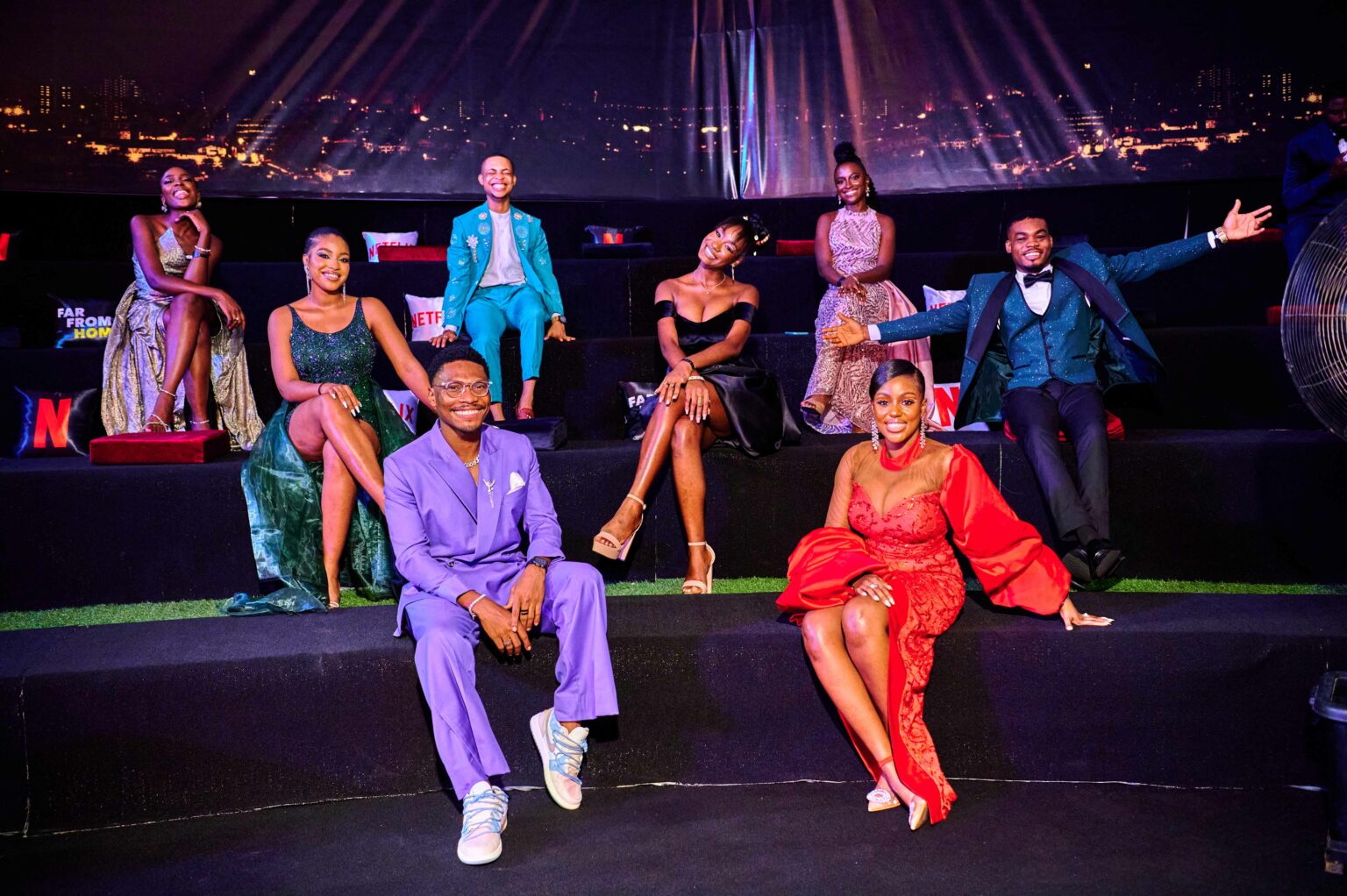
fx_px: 1197
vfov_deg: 41.1
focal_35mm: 32
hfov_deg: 58.7
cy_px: 448
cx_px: 674
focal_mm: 32
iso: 3200
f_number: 2.8
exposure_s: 1/160
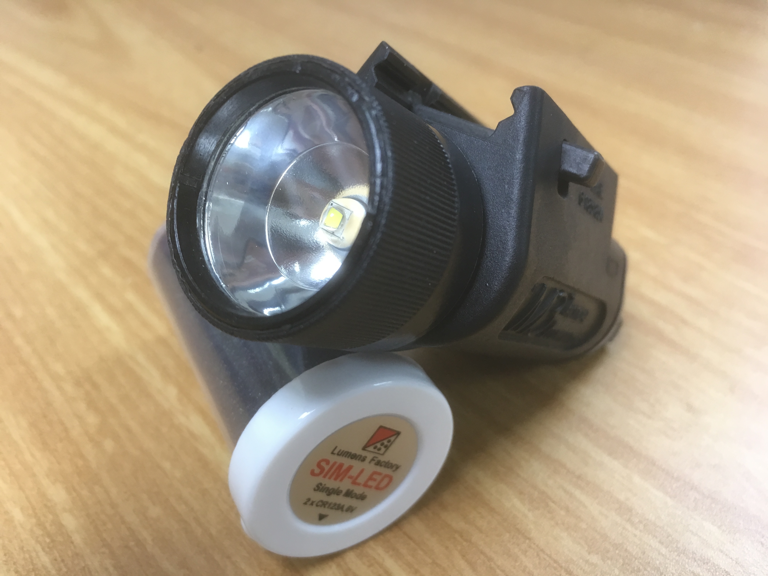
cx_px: 384
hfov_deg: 61.7
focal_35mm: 29
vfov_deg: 48.2
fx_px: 643
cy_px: 288
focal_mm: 4.15
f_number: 2.2
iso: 100
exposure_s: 1/33
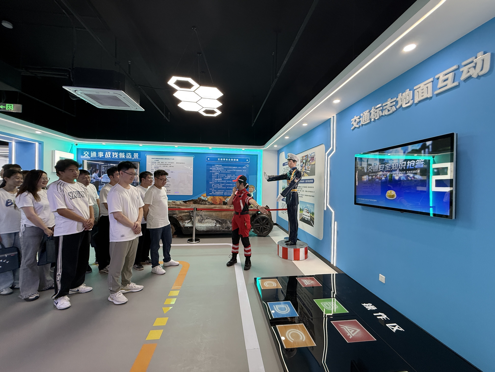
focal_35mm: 14
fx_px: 200
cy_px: 186
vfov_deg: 85.7
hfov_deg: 102.1
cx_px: 248
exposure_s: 1/100
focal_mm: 2.22
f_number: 2.2
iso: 160
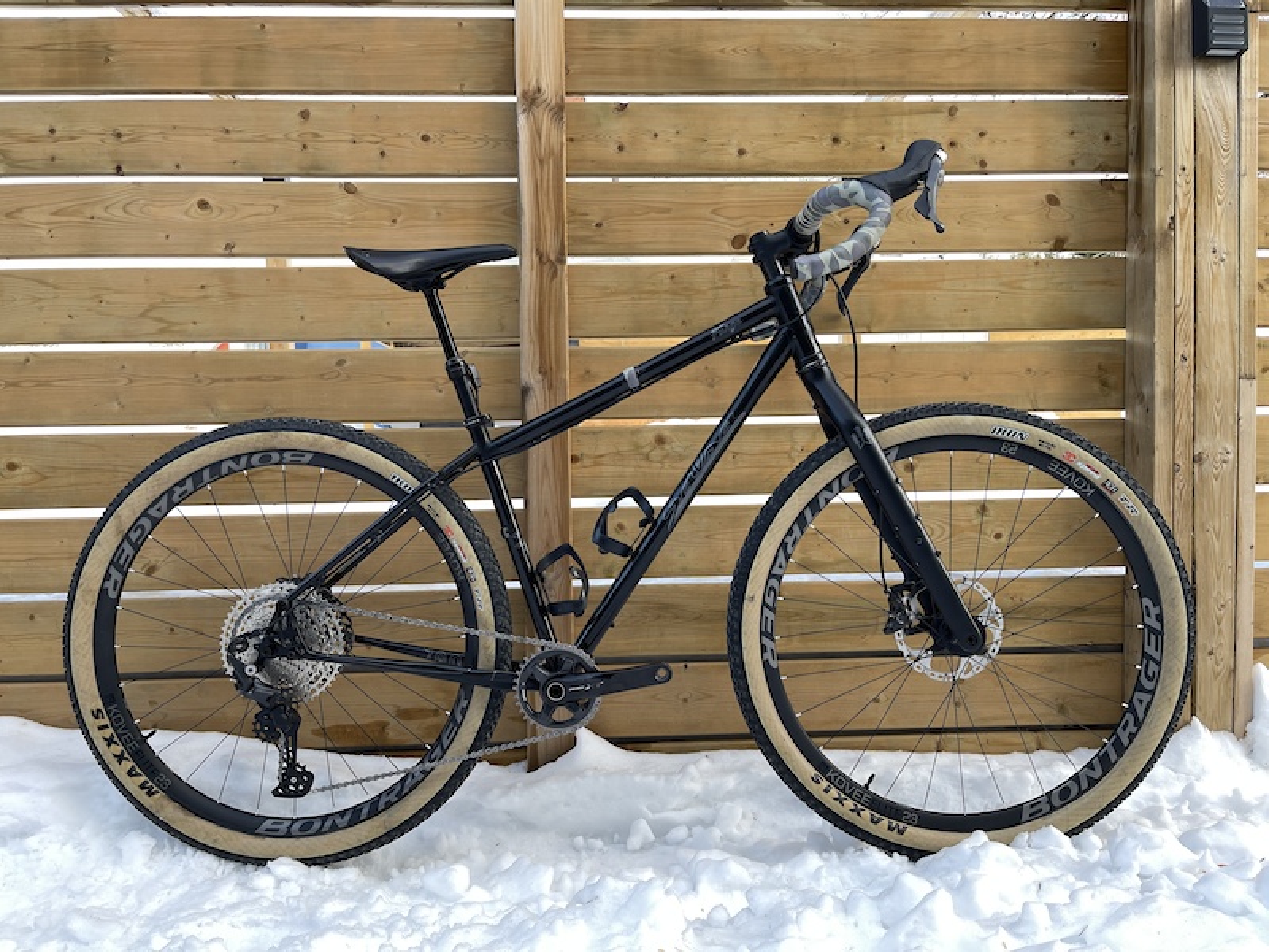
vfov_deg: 53.1
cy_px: 476
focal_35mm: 26
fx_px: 953
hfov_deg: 67.3
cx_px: 634
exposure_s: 1/227
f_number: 1.6
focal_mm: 5.1
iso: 32
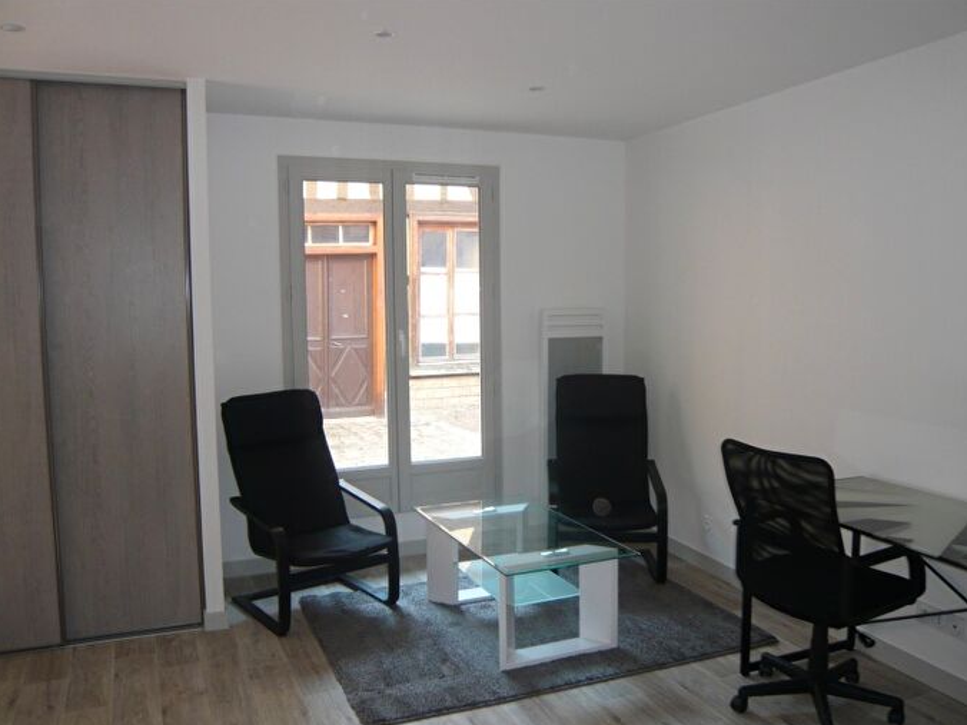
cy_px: 373
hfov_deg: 61.7
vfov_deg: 48.2
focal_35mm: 29
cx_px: 492
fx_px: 810
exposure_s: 1/40
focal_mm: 4.6
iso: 100
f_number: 2.8
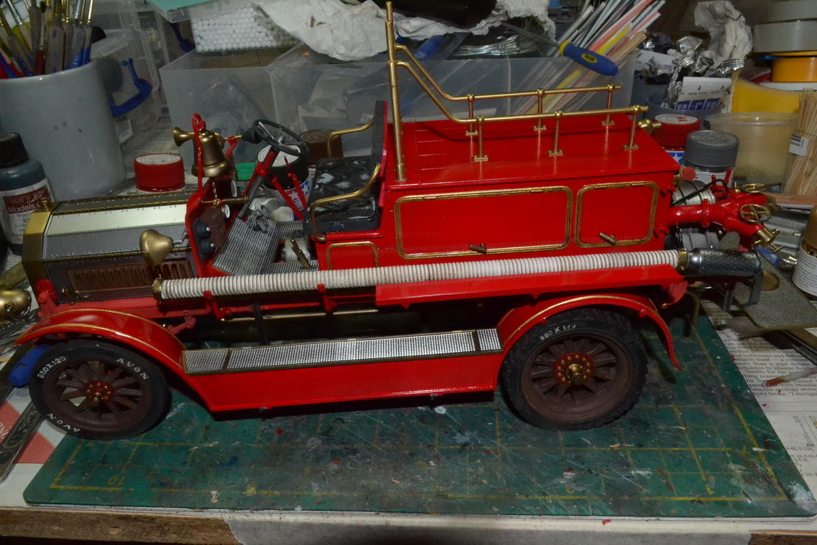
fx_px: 681
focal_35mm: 30
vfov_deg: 43.6
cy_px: 272
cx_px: 408
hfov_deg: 61.9
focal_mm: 20
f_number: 25
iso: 3200
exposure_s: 1/60
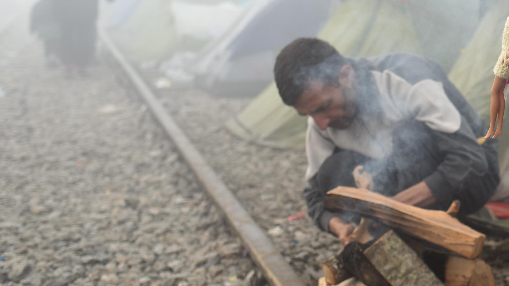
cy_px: 91
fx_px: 1215
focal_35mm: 90
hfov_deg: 22.3
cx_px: 570
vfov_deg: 13.4
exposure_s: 1/500
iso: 250
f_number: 2.5
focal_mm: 35
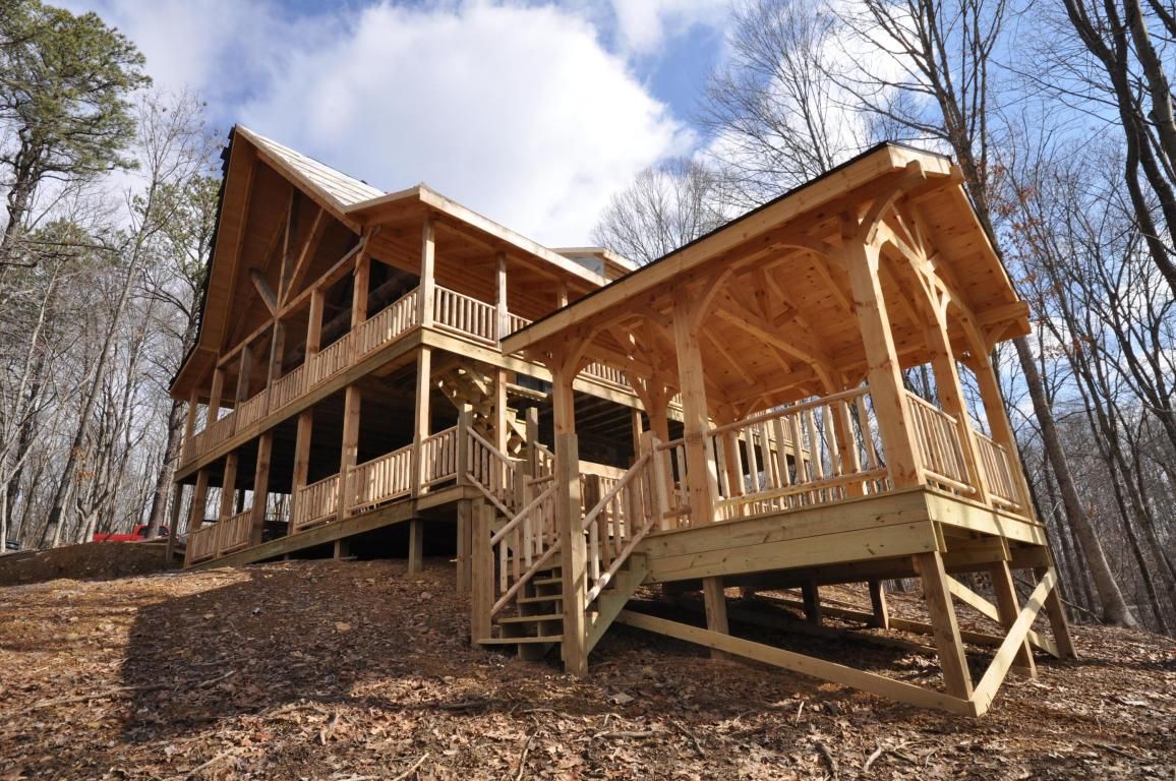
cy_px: 390
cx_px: 588
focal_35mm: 21
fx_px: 685
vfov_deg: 59.4
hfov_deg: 81.3
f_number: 10
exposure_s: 1/400
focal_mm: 14
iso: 400
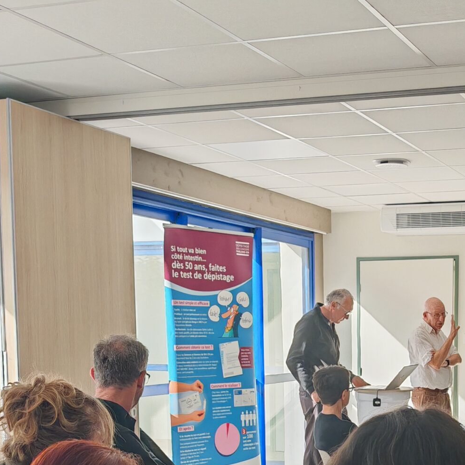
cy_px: 430
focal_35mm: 62
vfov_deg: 26.7
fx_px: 942
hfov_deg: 27.0
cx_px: 395
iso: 160
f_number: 2
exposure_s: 1/280
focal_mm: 6.83
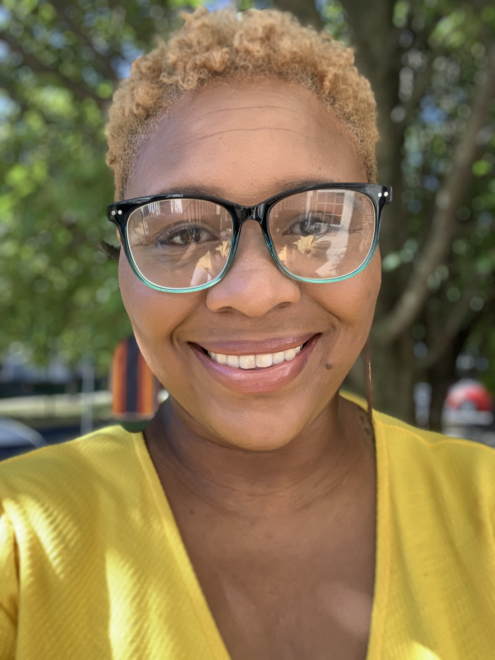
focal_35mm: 32
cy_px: 330
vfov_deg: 56.8
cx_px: 248
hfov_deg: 44.2
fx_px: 610
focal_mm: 2.87
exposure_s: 1/134
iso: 16
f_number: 2.2
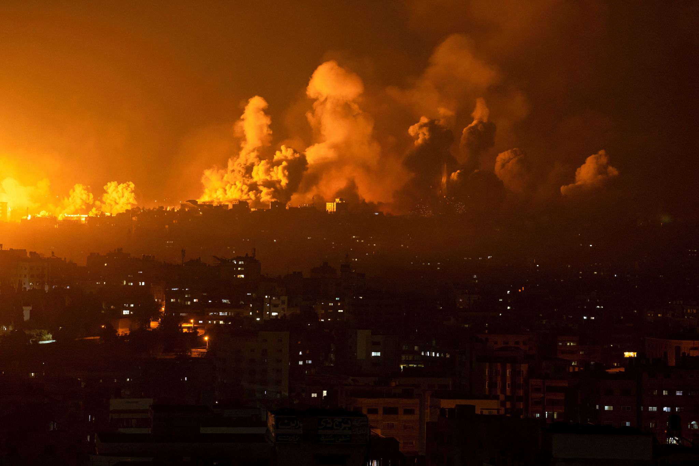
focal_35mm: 200
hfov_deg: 10.3
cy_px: 233
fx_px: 3883
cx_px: 350
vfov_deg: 6.9
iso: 2000
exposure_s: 1/20
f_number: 3.2
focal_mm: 200
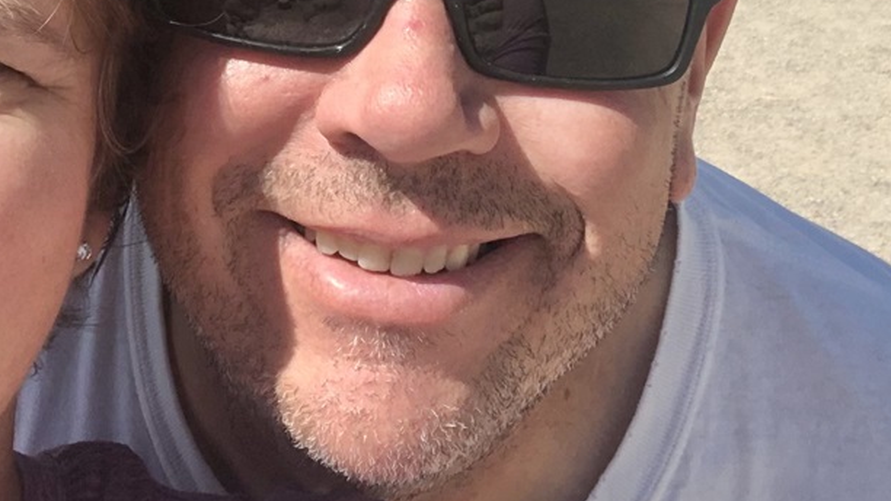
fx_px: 2079
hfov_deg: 24.0
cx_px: 246
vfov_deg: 13.5
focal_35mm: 88
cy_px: -39
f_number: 2.2
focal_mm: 2.87
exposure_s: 1/1083
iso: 20
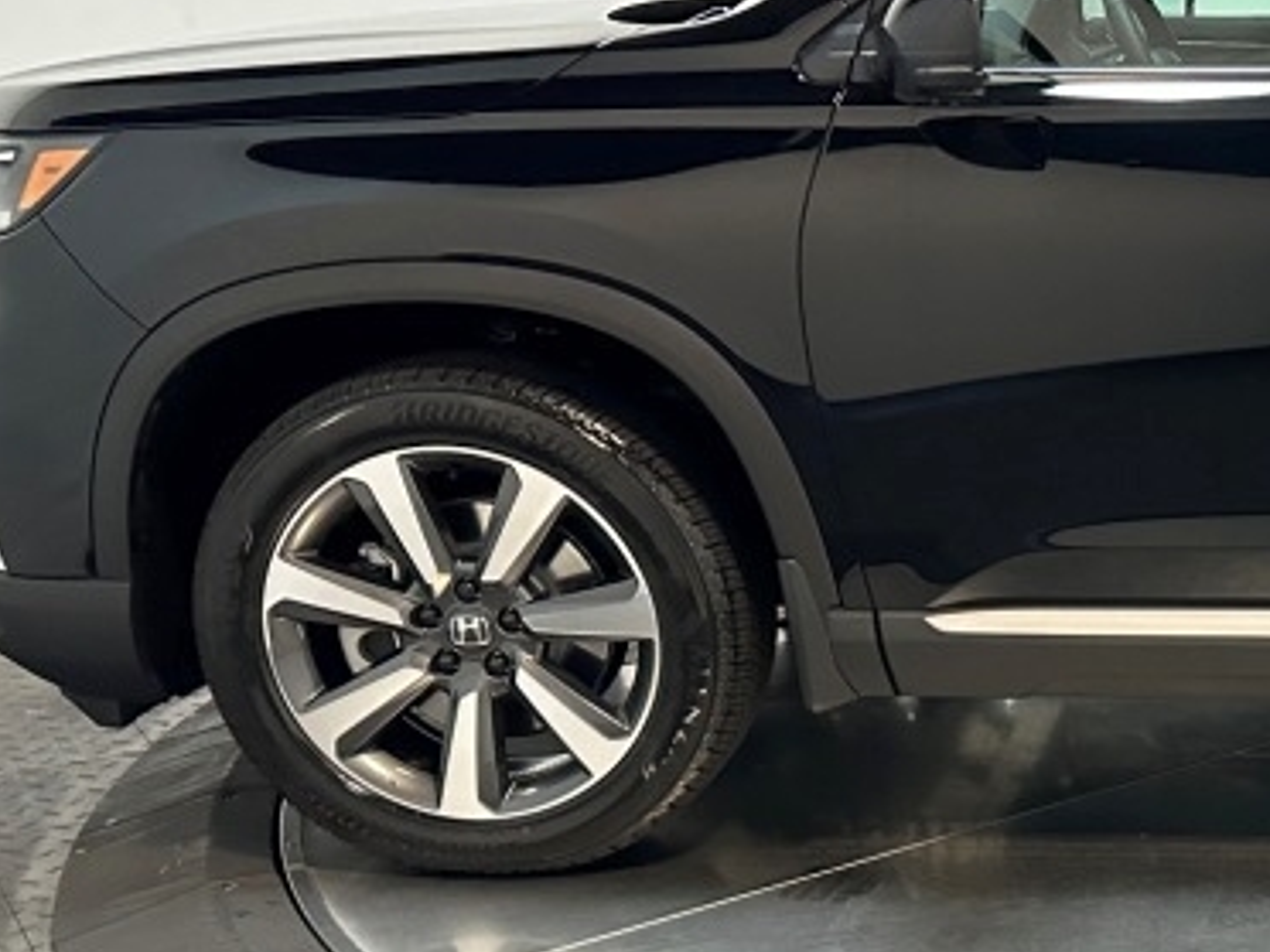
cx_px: 1495
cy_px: 655
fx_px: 2421
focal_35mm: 66
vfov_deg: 22.1
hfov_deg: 26.4
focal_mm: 6.86
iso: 640
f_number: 1.78
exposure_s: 1/60
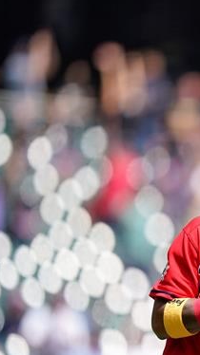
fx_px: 6873
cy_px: 202
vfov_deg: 3.0
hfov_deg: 1.7
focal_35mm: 728
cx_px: 275
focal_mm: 400
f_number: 2.8
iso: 250
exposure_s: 1/2000
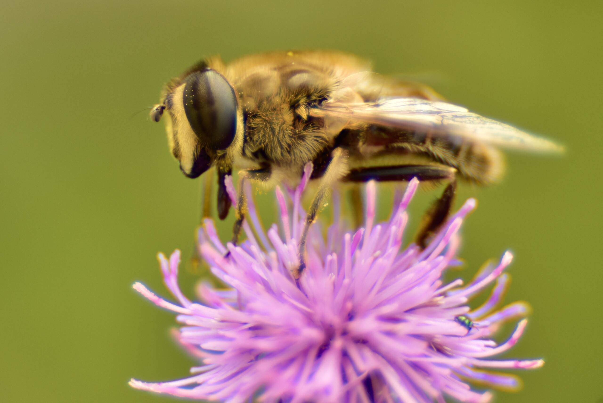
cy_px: 202
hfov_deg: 22.6
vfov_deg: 15.2
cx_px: 302
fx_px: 1508
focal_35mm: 90
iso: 250
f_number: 8
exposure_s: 1/500
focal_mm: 90
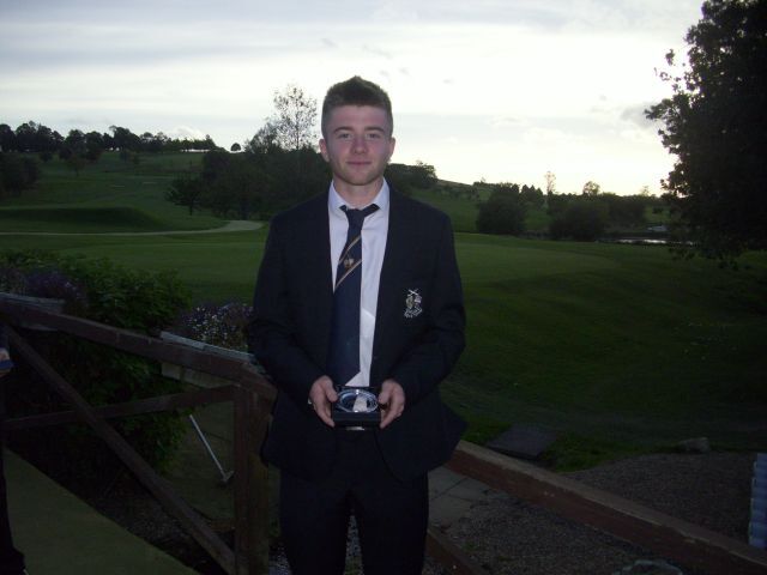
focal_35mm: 34
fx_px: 753
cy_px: 288
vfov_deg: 41.8
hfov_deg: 54.0
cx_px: 384
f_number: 2.9
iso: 125
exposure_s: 1/320
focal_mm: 5.7
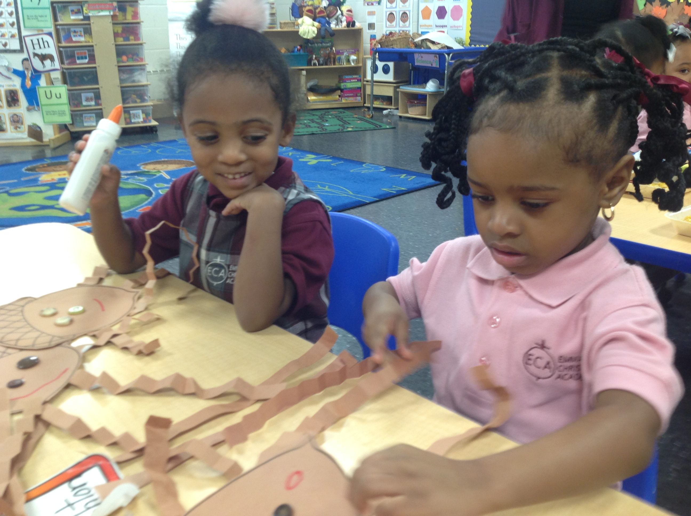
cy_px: 258
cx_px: 346
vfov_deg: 40.6
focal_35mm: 35
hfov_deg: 52.7
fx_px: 698
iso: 64
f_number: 2.4
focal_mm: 4.28
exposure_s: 1/15
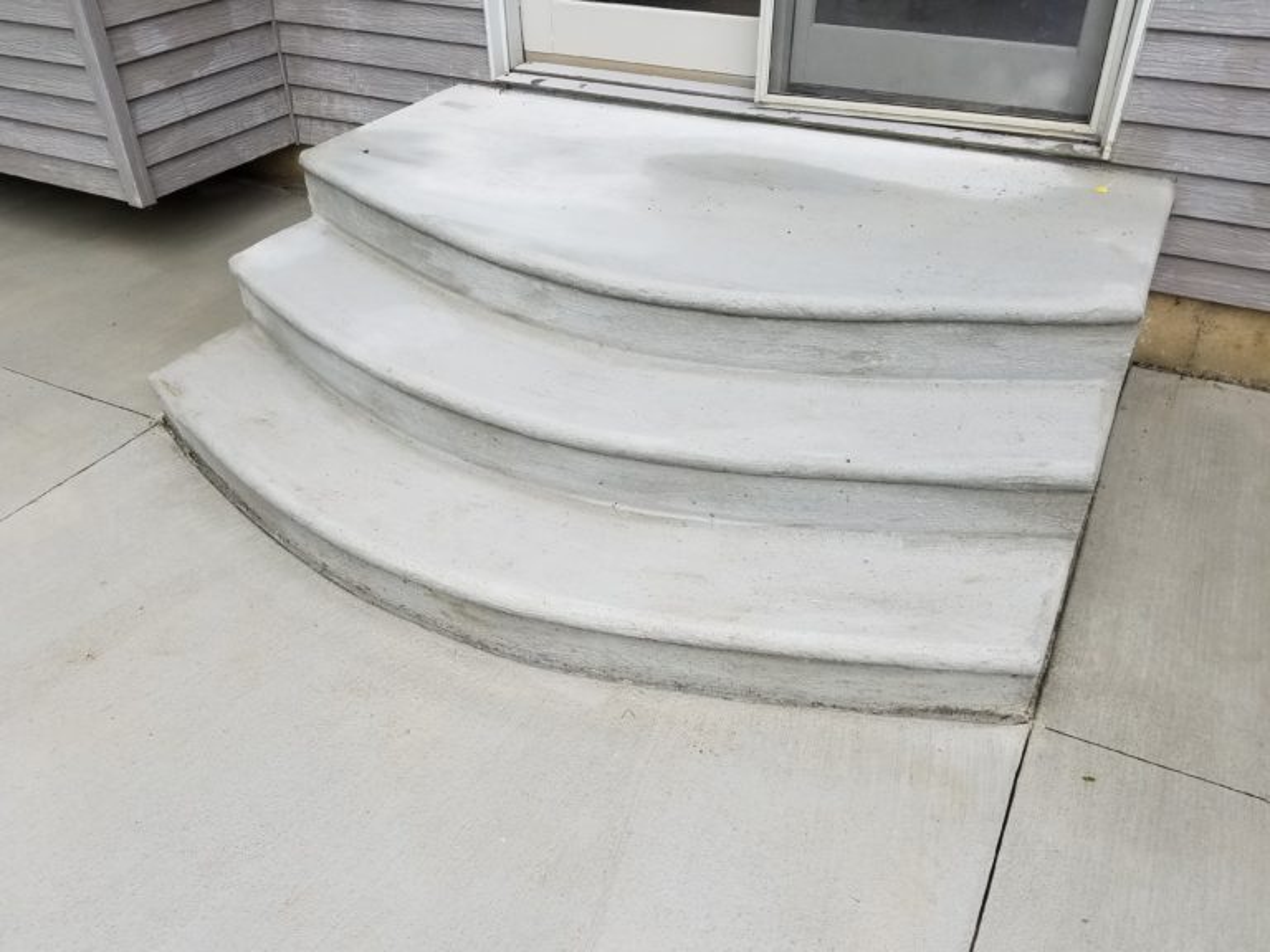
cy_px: 476
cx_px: 635
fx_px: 954
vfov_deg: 53.1
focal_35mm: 26
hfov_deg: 67.3
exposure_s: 1/378
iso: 50
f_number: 1.7
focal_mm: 4.2
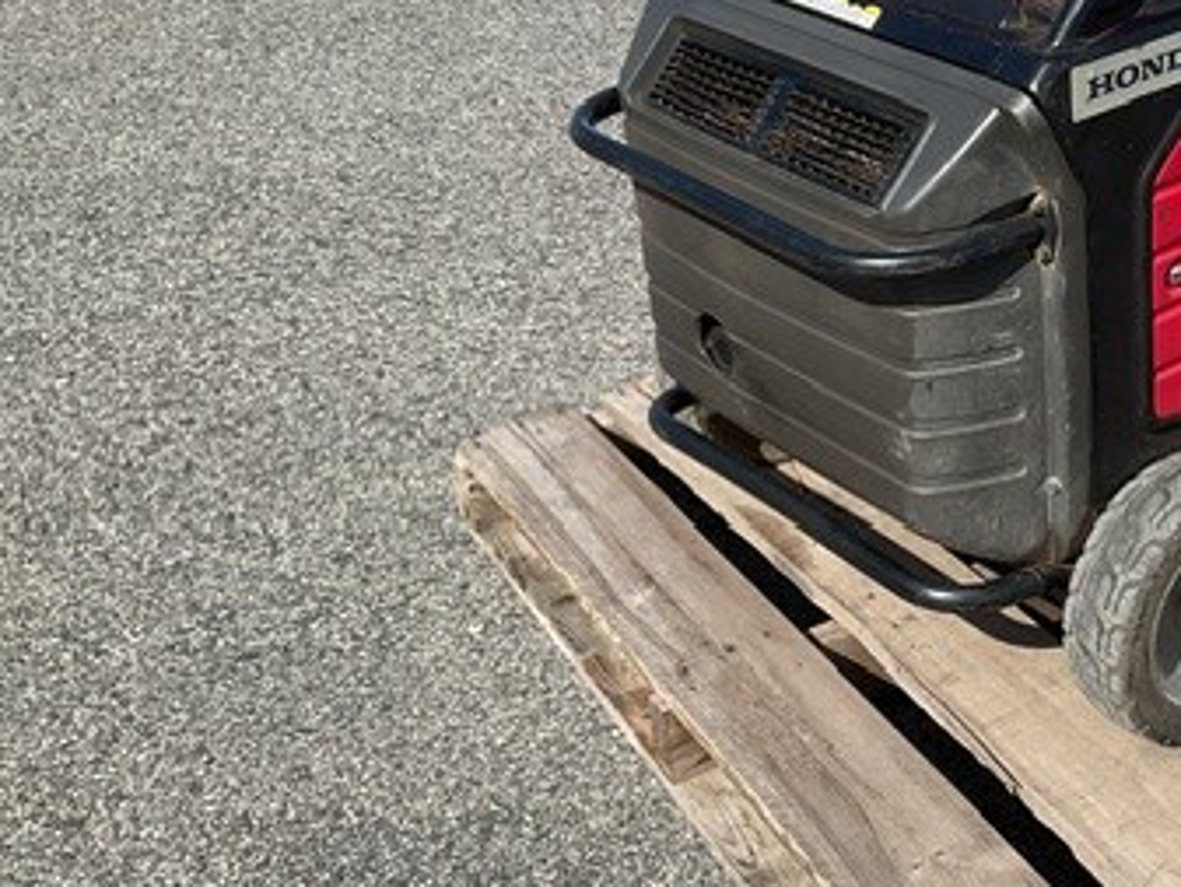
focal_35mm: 55
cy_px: 386
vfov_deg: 26.6
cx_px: 992
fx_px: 1877
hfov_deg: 33.6
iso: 16
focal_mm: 3
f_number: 1.8
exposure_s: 1/1412
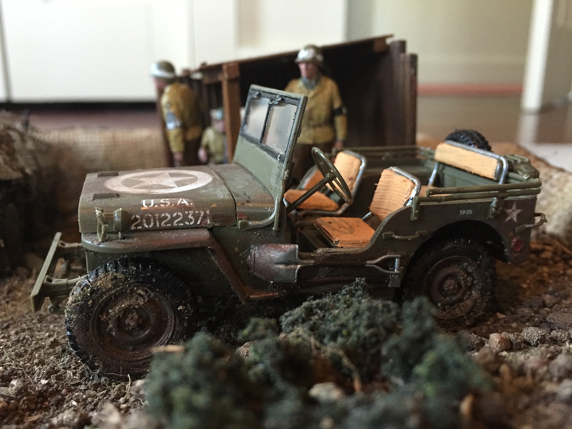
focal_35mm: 29
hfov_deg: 61.7
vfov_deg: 48.2
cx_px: 286
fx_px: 479
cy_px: 214
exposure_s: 1/15
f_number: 2.2
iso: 250
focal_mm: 4.15
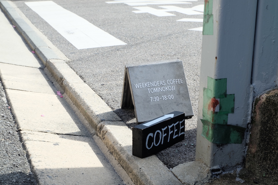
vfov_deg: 18.2
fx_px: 579
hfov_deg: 27.0
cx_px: 139
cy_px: 92
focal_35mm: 75
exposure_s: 1/90
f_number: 11
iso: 400
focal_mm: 50
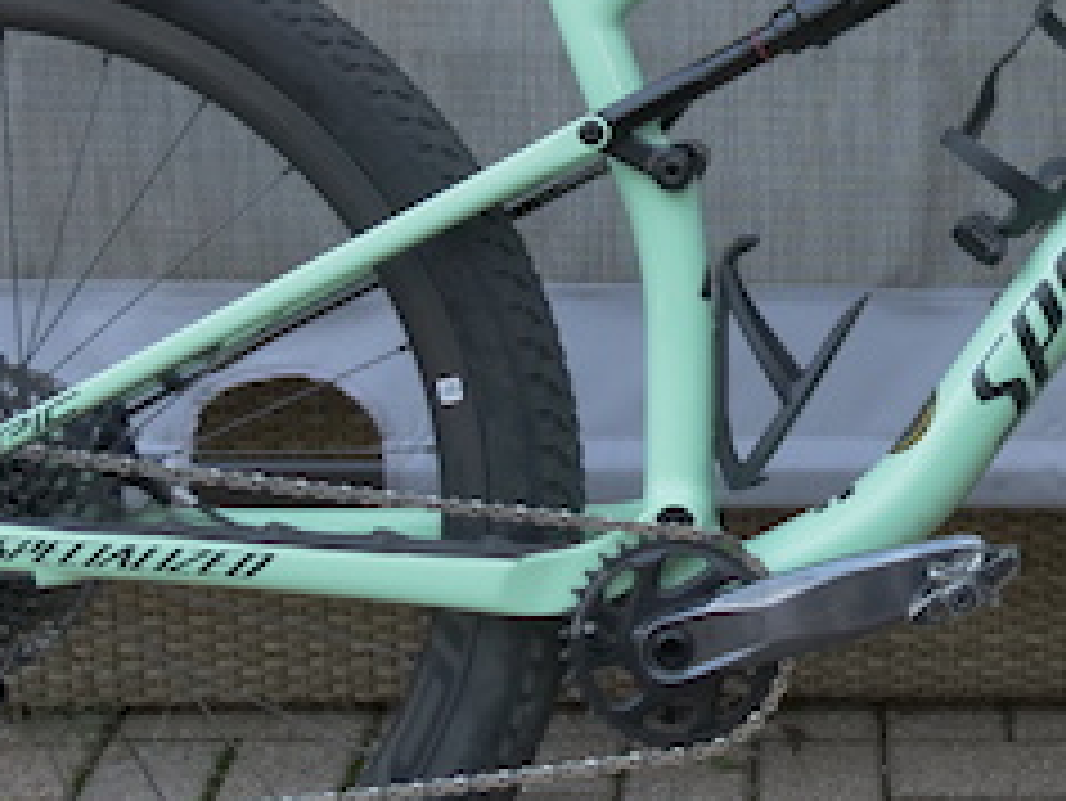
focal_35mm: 81
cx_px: 1021
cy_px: 166
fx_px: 2496
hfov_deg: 23.3
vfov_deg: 18.1
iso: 400
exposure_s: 1/320
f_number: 2.8
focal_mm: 12
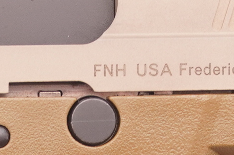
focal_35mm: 316
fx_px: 2053
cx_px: 30
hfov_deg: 6.5
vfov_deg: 4.3
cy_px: 343
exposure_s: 1/125
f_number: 5.6
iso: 640
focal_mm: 33
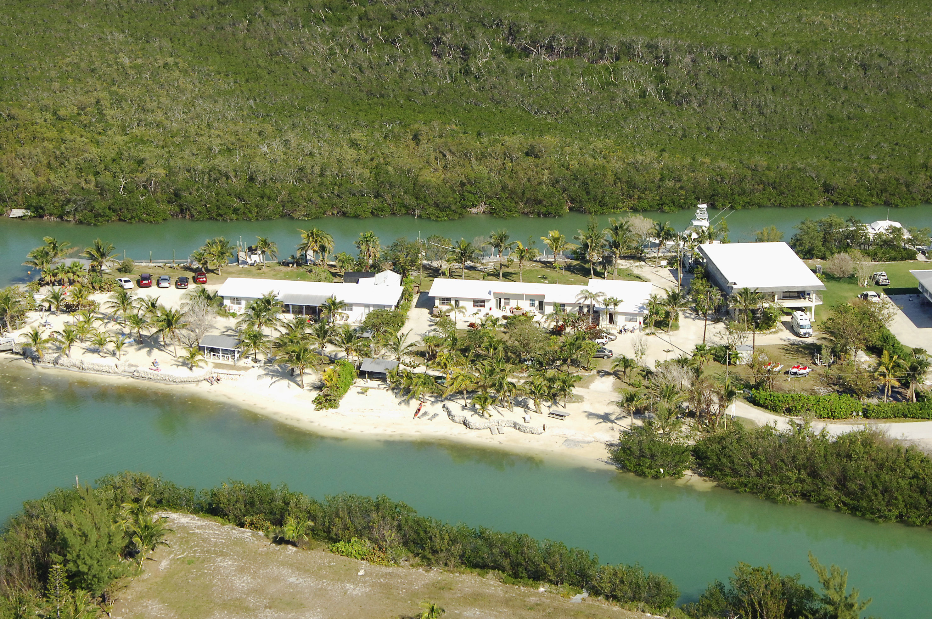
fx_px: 2527
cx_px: 461
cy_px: 294
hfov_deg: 20.9
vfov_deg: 14.0
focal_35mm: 98
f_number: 8
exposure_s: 1/1000
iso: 400
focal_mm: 45
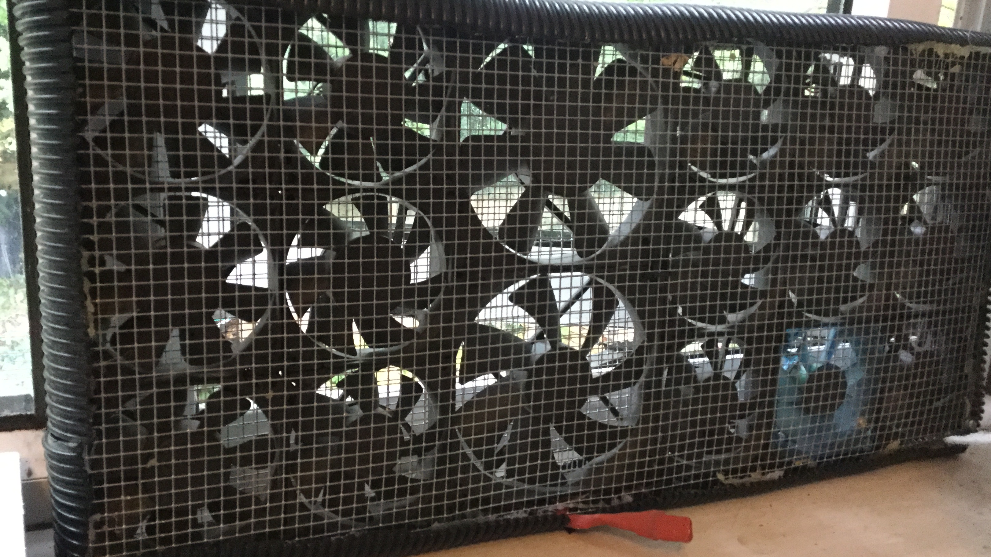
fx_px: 893
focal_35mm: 34
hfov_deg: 58.0
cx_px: 494
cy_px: 292
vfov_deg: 34.7
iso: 320
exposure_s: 1/17
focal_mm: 3.3
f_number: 2.4
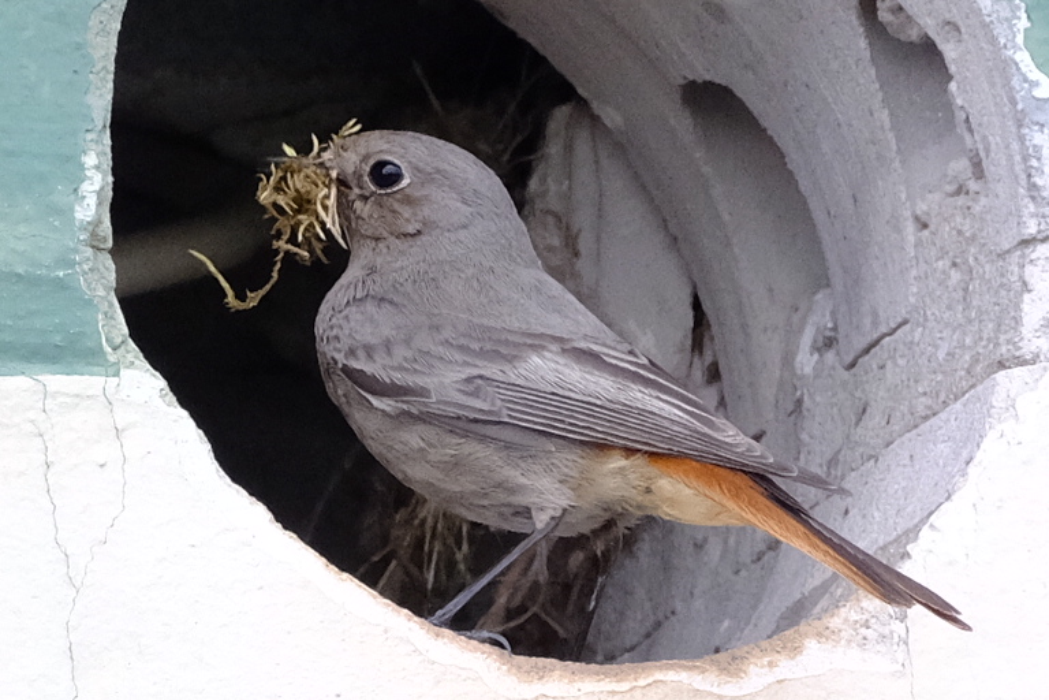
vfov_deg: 3.1
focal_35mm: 450
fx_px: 13111
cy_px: 350
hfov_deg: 4.6
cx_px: 524
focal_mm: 300
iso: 2000
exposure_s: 1/1250
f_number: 6.4
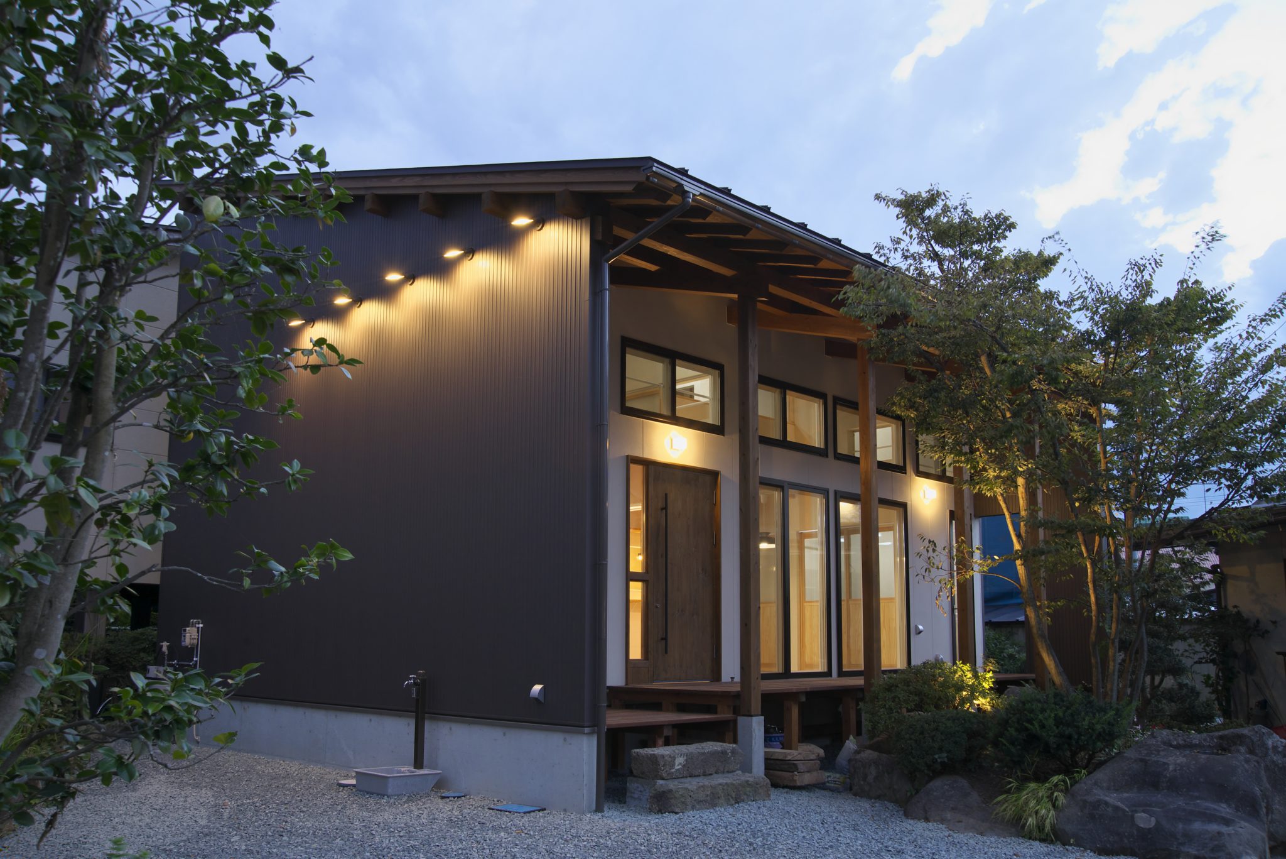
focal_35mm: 30
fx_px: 1072
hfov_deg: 61.9
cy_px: 430
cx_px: 643
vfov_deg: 43.6
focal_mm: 30
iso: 400
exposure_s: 1/2
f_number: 13
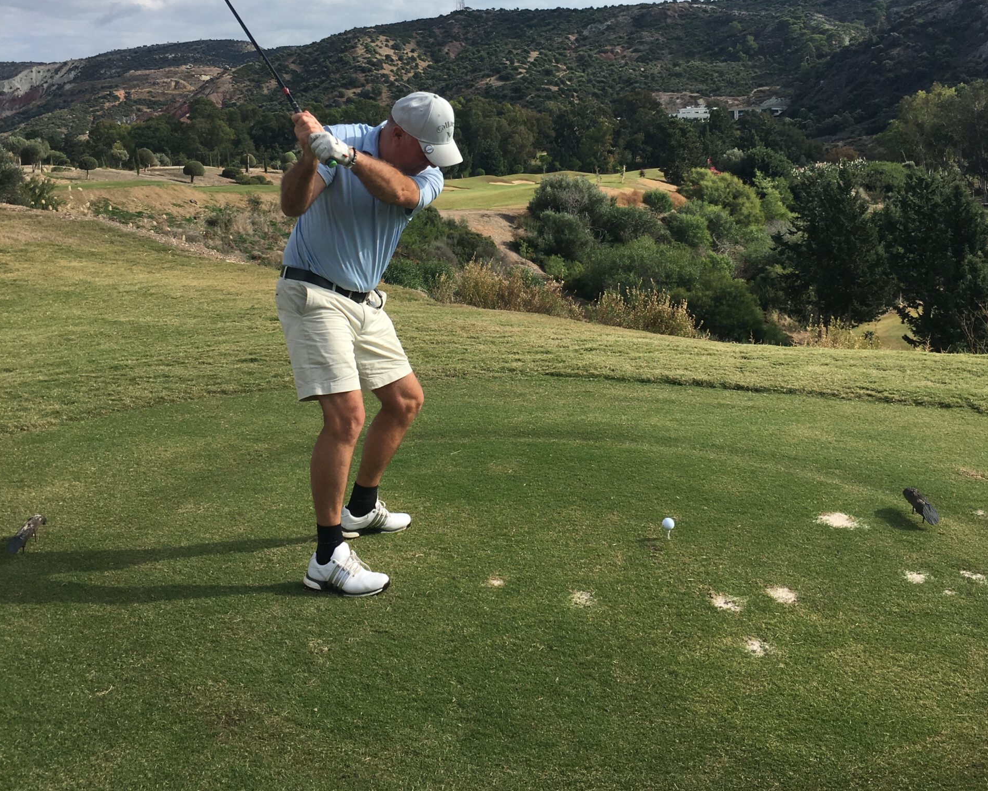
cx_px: 494
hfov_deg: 47.9
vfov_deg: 38.4
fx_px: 1111
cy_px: 227
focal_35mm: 38
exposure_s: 1/1672
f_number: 2.2
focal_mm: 4.15
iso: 25
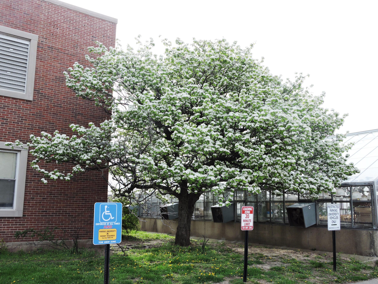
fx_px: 382
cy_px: 142
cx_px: 189
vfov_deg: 40.7
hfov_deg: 52.6
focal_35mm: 35
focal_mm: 6.3
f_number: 3.8
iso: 100
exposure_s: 1/500
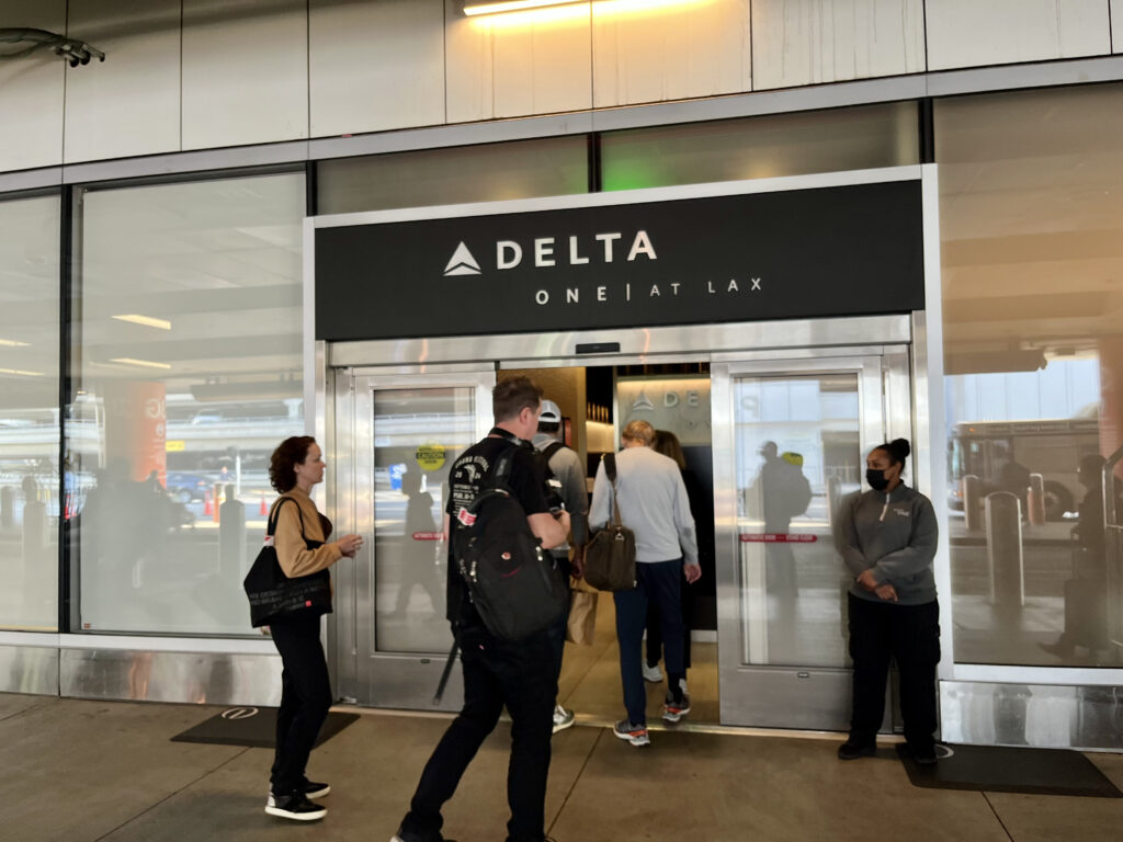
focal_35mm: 26
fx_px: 843
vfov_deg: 53.1
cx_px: 562
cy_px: 421
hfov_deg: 67.3
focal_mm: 5.1
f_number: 1.6
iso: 125
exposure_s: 1/100
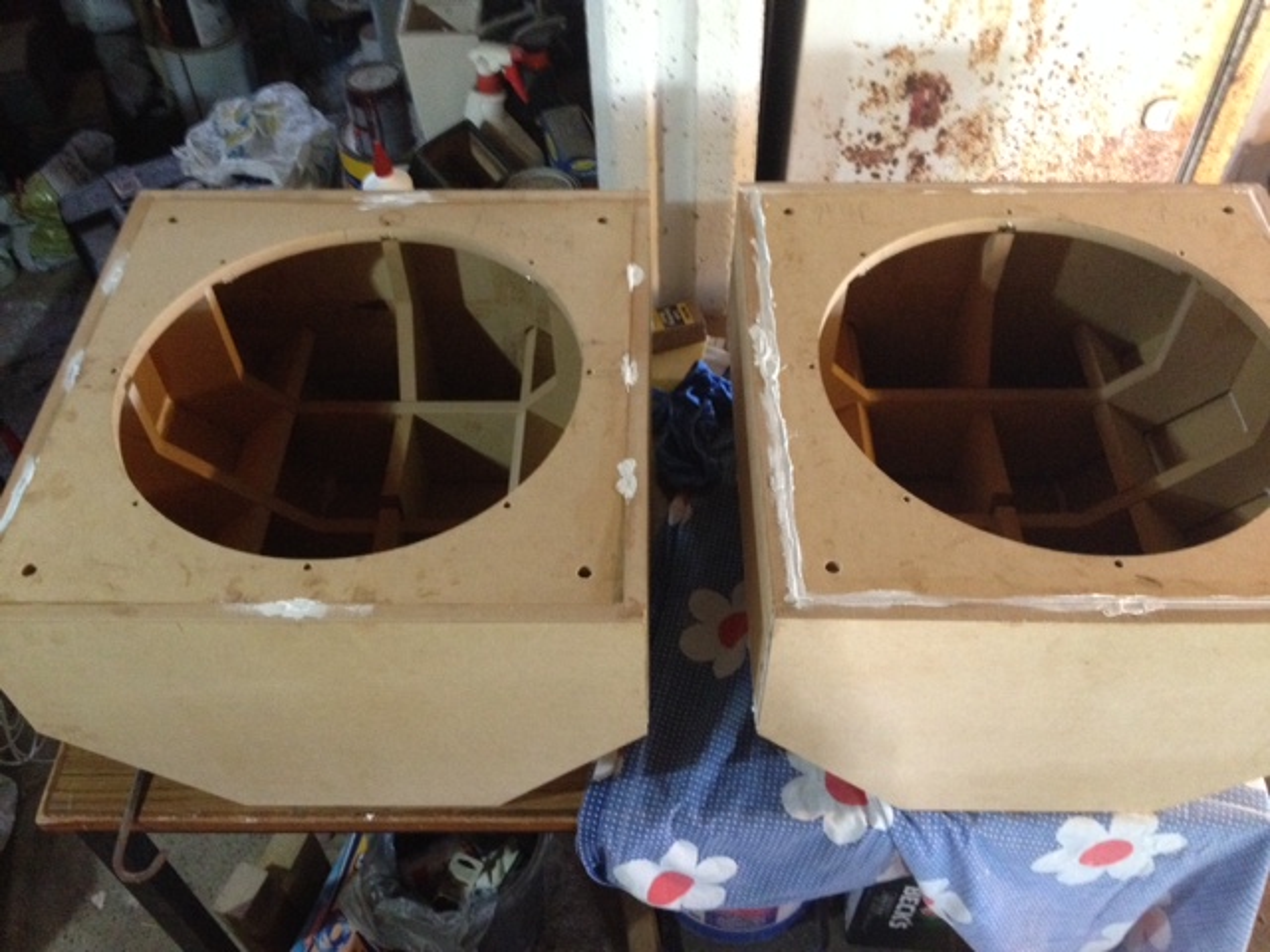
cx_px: 635
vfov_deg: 40.7
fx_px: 1284
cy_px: 476
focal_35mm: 35
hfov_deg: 52.6
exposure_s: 1/15
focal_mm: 4.28
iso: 500
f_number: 2.4
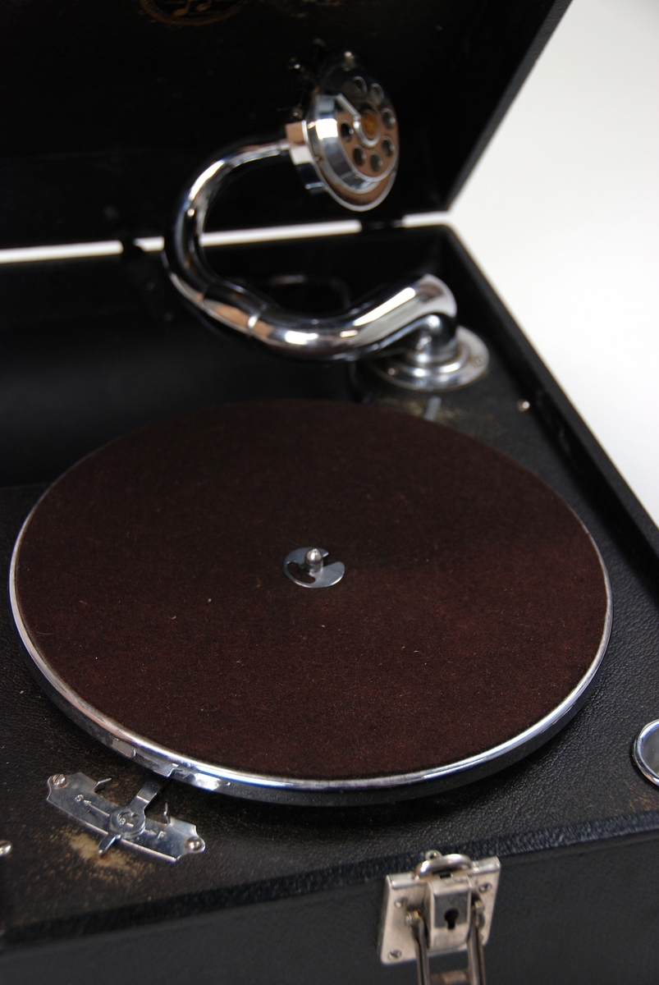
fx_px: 1890
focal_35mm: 69
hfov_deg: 19.8
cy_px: 492
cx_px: 330
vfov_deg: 29.2
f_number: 4.5
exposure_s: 1/40
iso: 200
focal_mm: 46
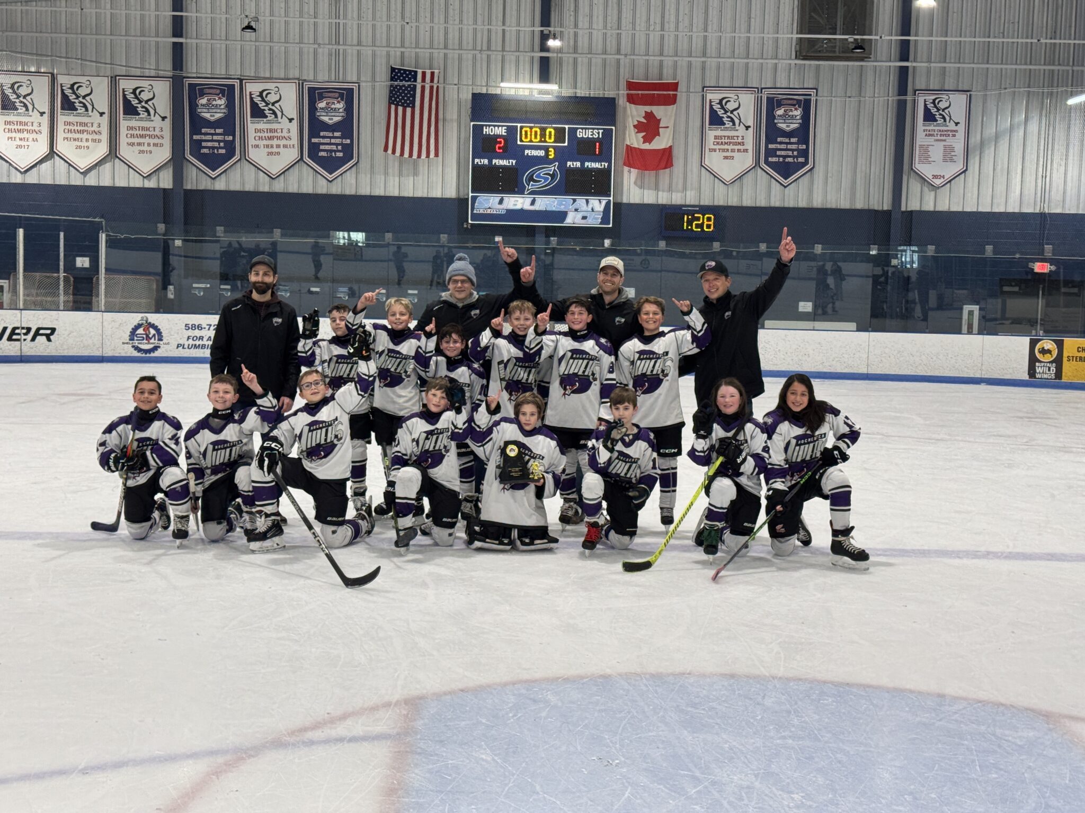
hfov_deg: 39.7
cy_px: 406
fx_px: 1505
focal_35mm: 48
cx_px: 542
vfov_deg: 30.3
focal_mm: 6.76
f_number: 1.78
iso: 160
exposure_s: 1/120
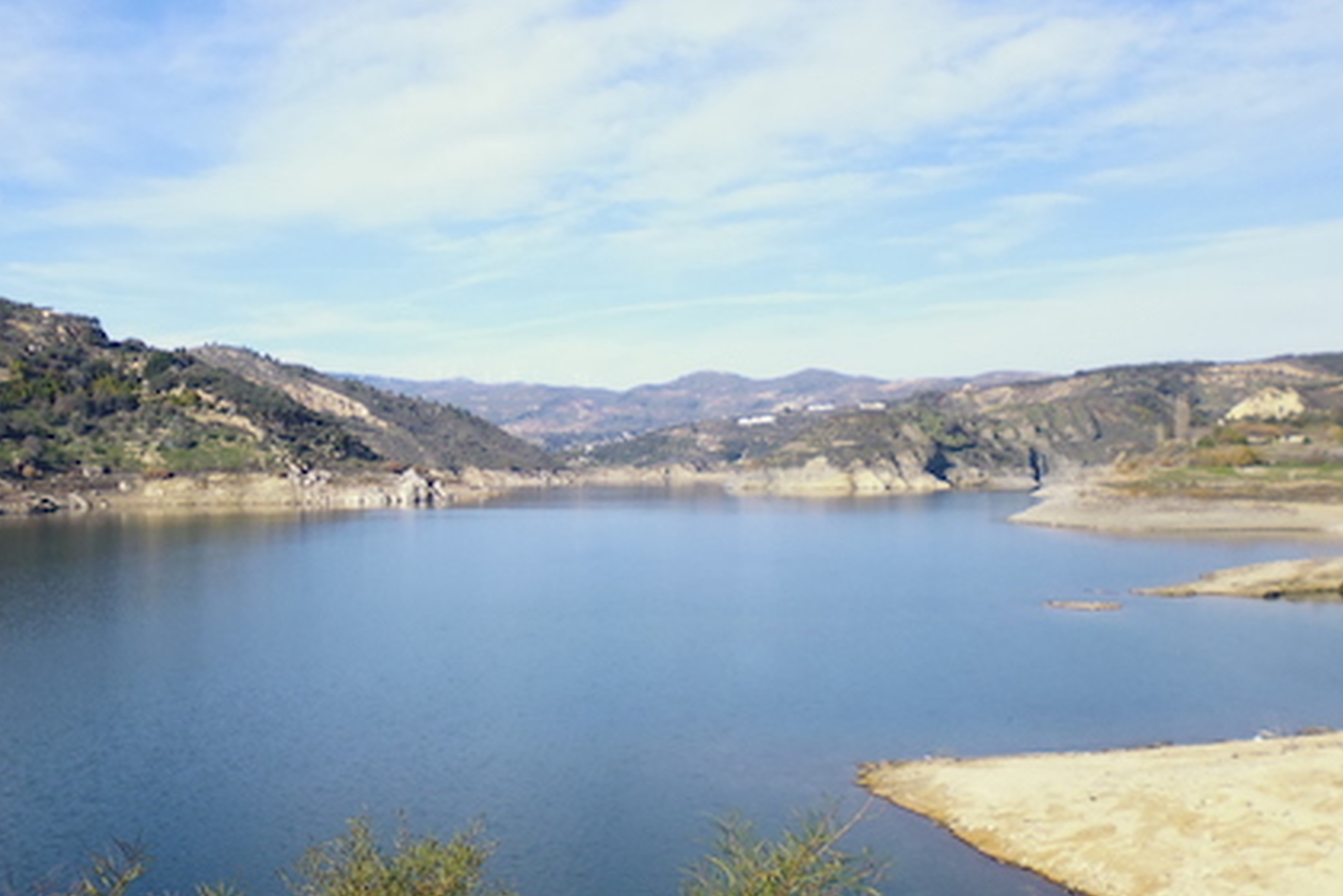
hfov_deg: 50.1
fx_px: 1418
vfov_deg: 34.3
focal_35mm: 38
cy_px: 682
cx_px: 492
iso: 100
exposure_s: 1/125
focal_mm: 4.3
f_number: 9
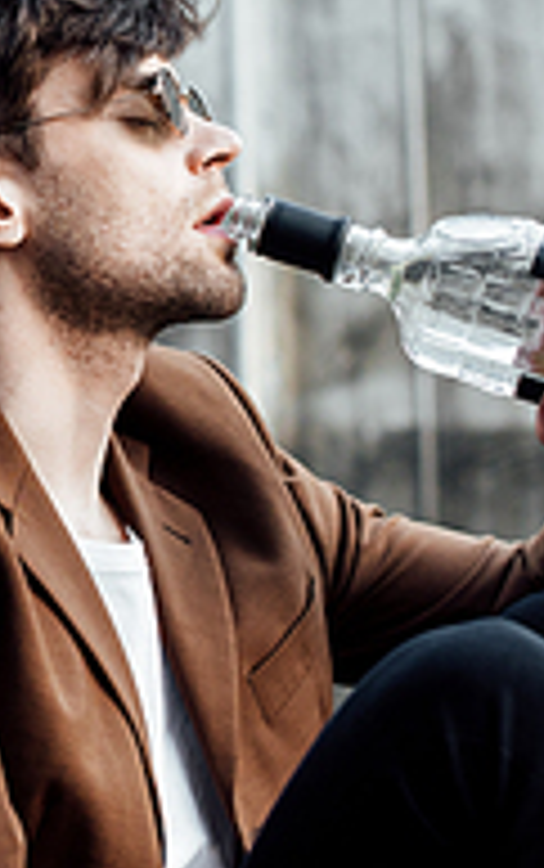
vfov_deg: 15.8
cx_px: -306
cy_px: 337
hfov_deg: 9.6
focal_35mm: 132
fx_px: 3124
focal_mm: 50
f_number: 3.2
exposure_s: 1/160
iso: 640
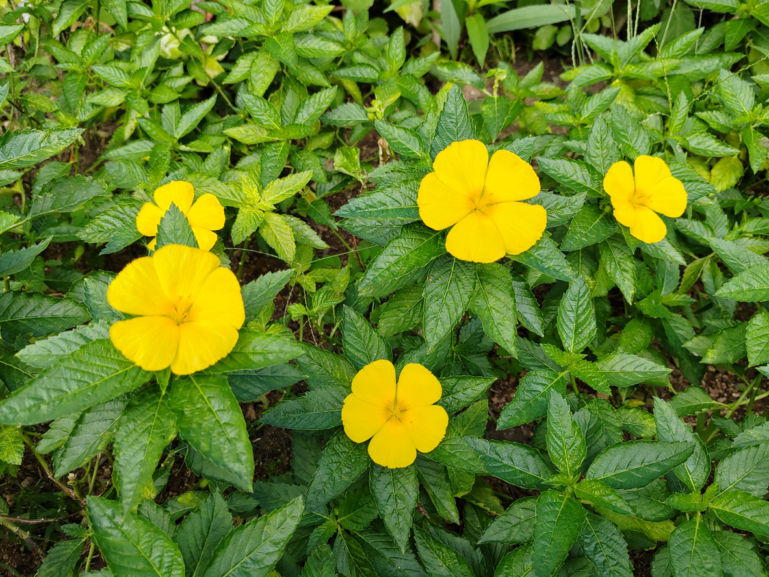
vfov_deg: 51.3
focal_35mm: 27
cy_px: 288
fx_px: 600
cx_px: 384
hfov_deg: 65.3
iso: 100
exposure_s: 1/310
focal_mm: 5.52
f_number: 1.9
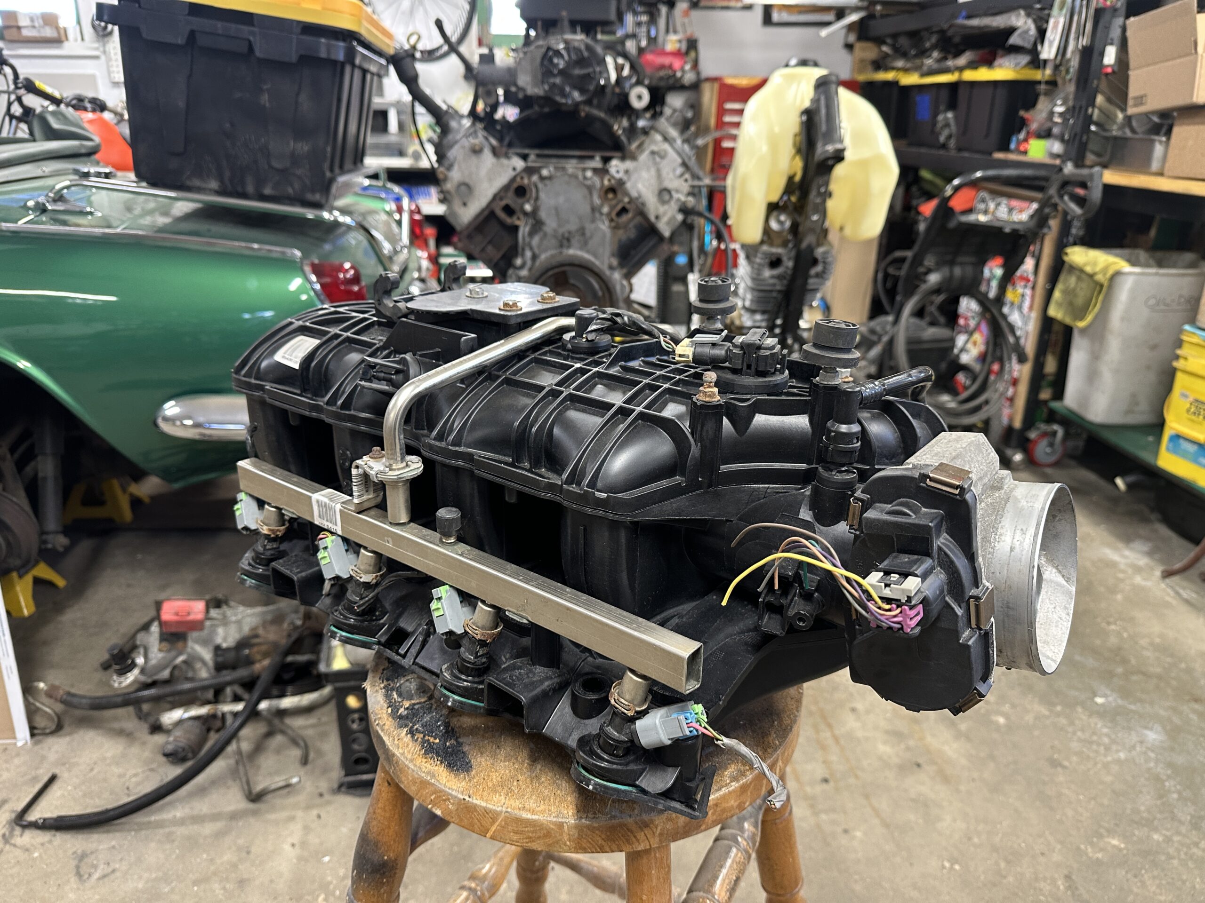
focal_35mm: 24
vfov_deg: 56.8
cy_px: 452
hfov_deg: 71.6
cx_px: 602
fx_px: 835
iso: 250
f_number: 1.78
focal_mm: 6.86
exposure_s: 1/60
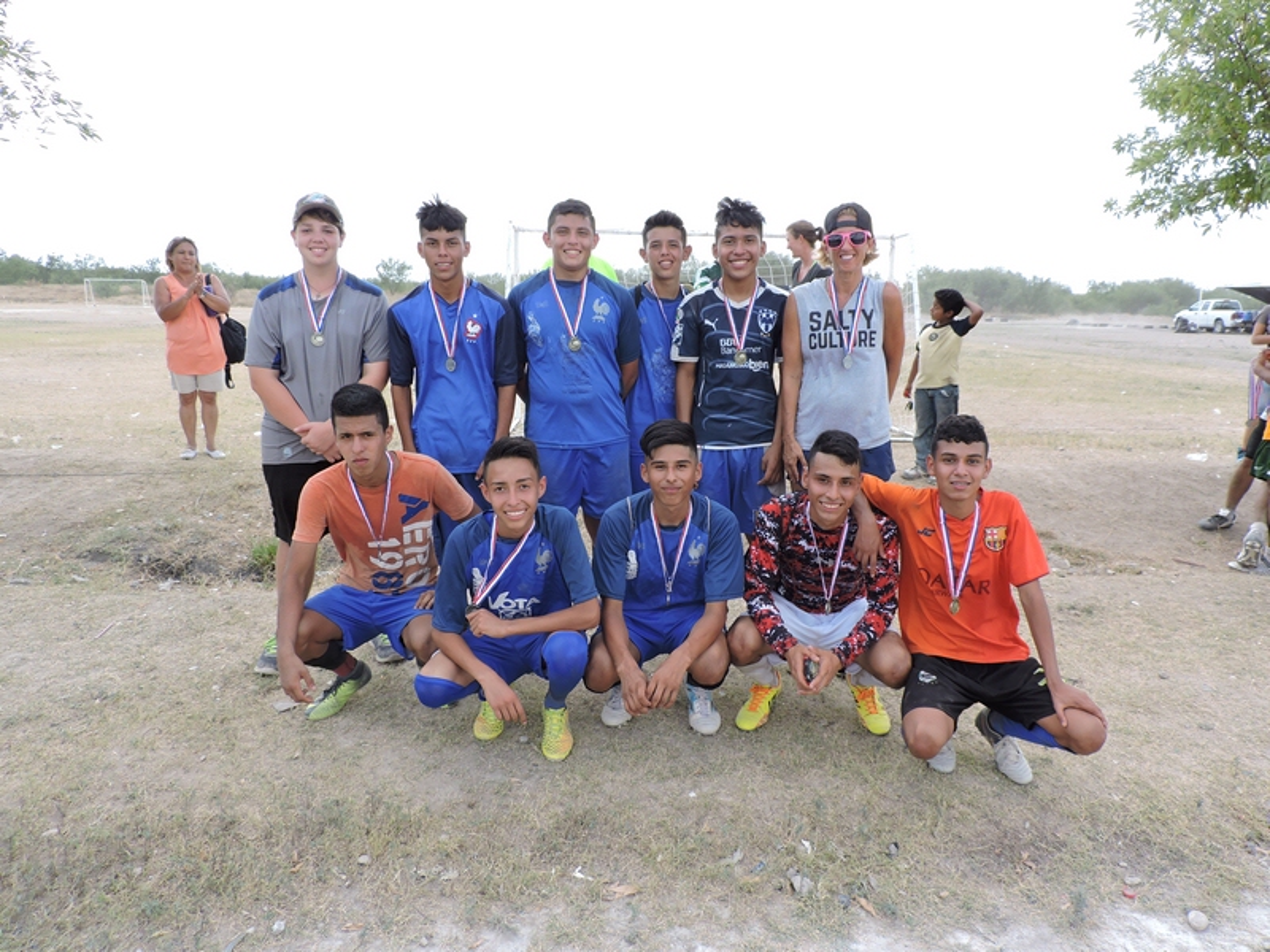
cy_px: 476
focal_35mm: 24
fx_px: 881
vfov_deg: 56.8
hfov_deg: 71.6
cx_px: 635
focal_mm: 4.3
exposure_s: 1/400
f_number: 3
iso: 100
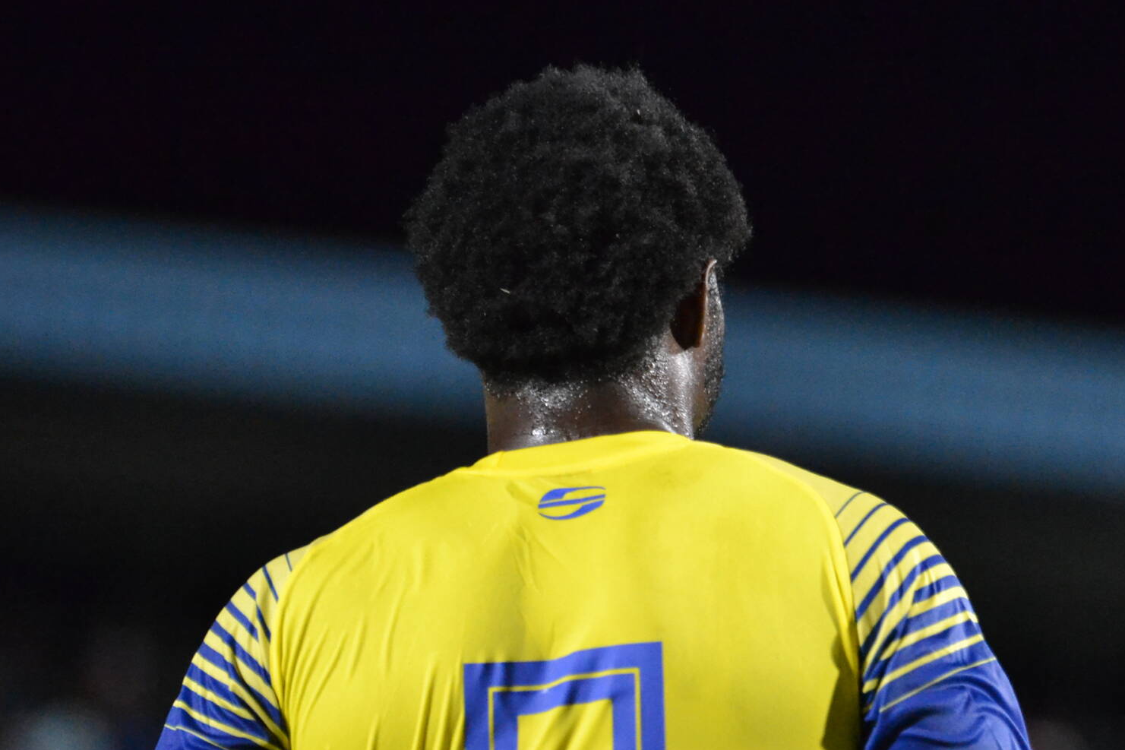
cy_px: 593
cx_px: 802
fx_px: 13368
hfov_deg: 4.8
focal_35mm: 428
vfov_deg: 3.2
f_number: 2.8
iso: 3200
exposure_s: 1/125
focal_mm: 165
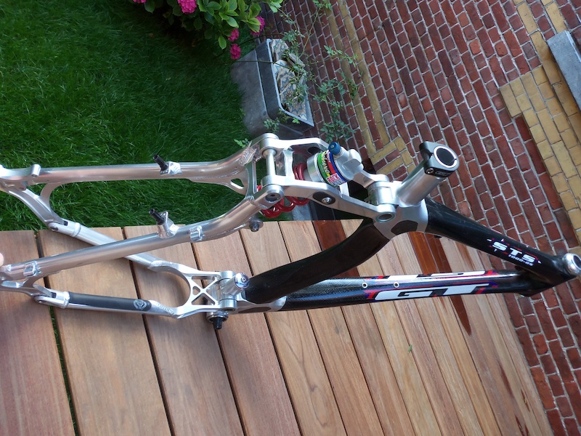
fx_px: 470
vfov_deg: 49.7
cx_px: 290
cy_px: 218
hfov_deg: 63.4
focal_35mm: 28
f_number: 3.3
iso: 80
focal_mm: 5.1
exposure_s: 1/30
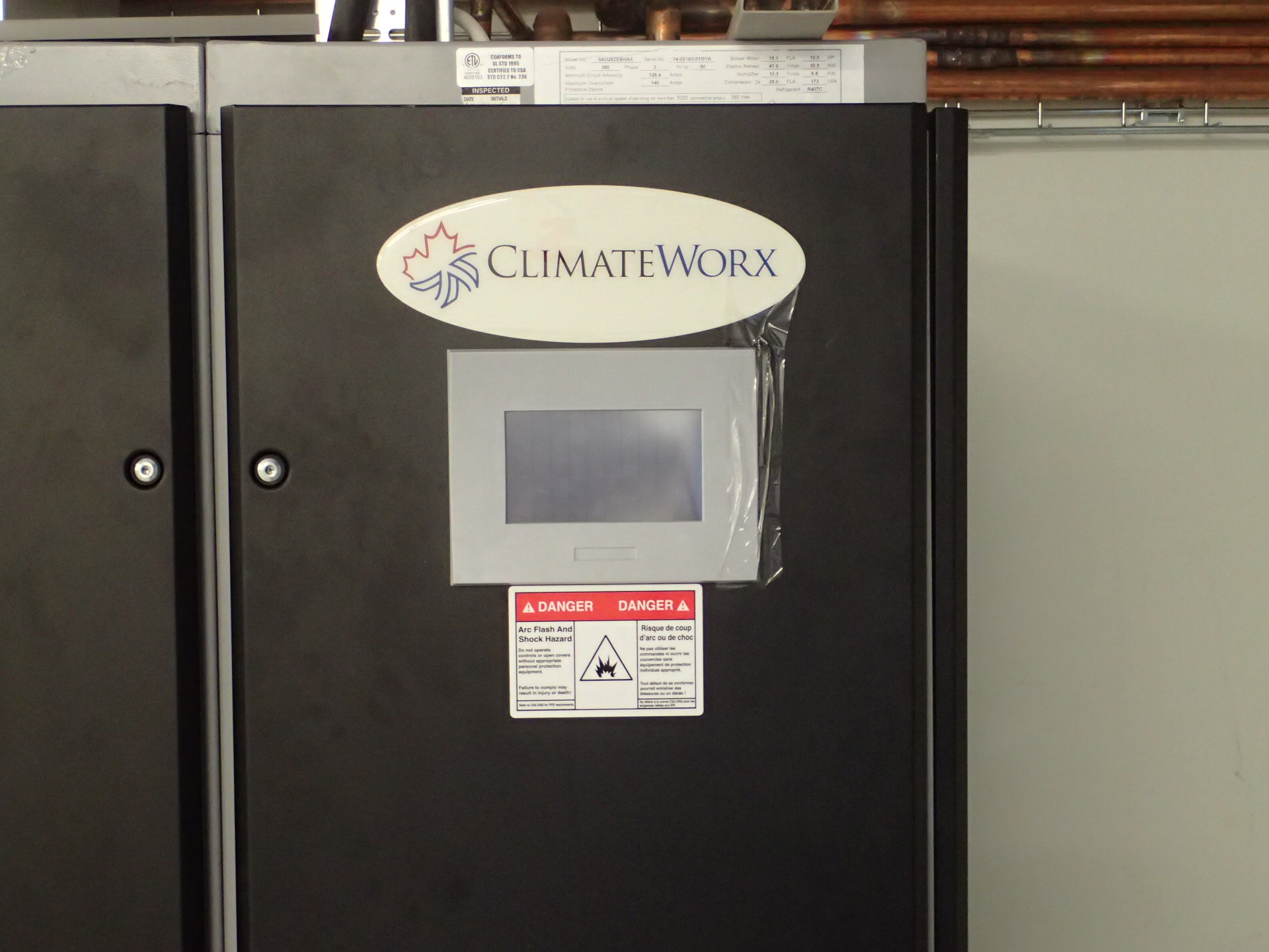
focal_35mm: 53
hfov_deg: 36.2
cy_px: 476
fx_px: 1943
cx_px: 634
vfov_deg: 27.5
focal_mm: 9.61
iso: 800
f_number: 3.4
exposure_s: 1/40
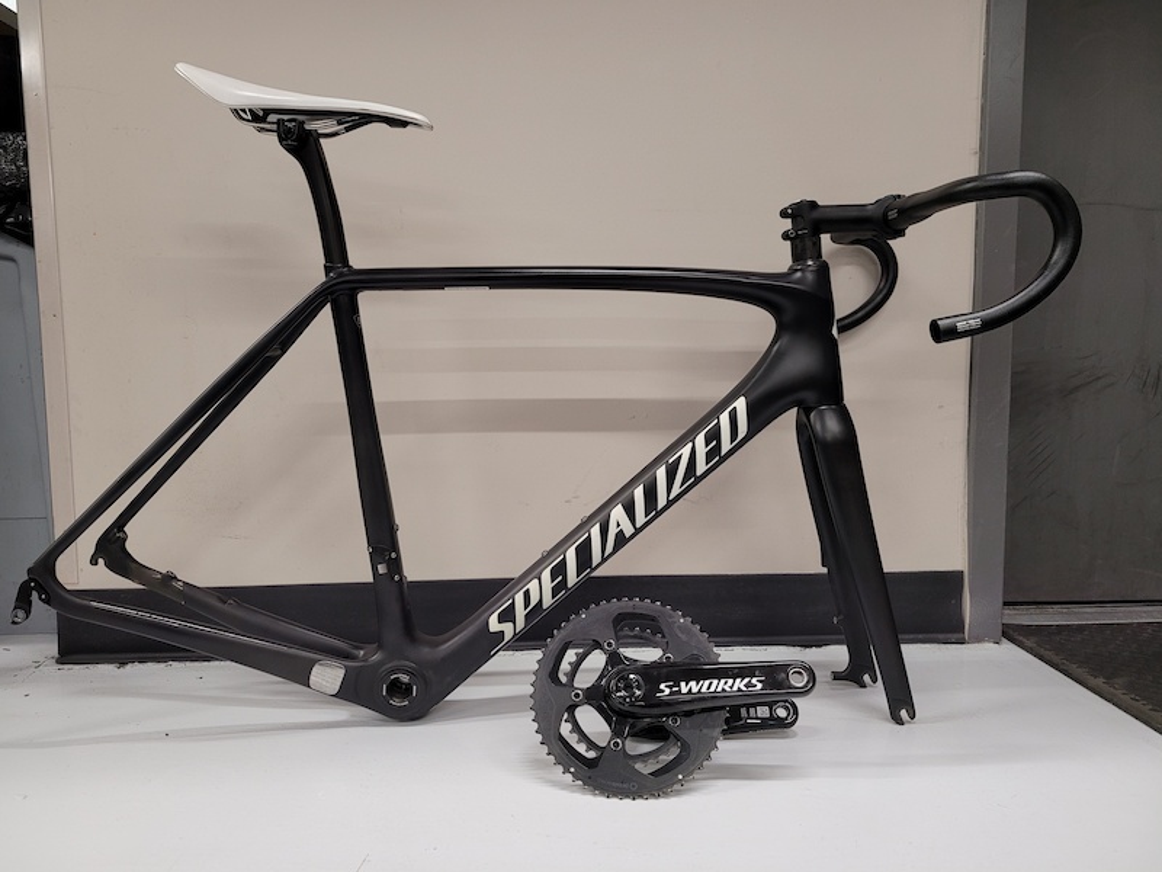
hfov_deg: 67.3
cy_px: 436
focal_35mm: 26
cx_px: 581
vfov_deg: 53.1
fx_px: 873
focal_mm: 5.4
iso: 200
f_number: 1.8
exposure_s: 1/60
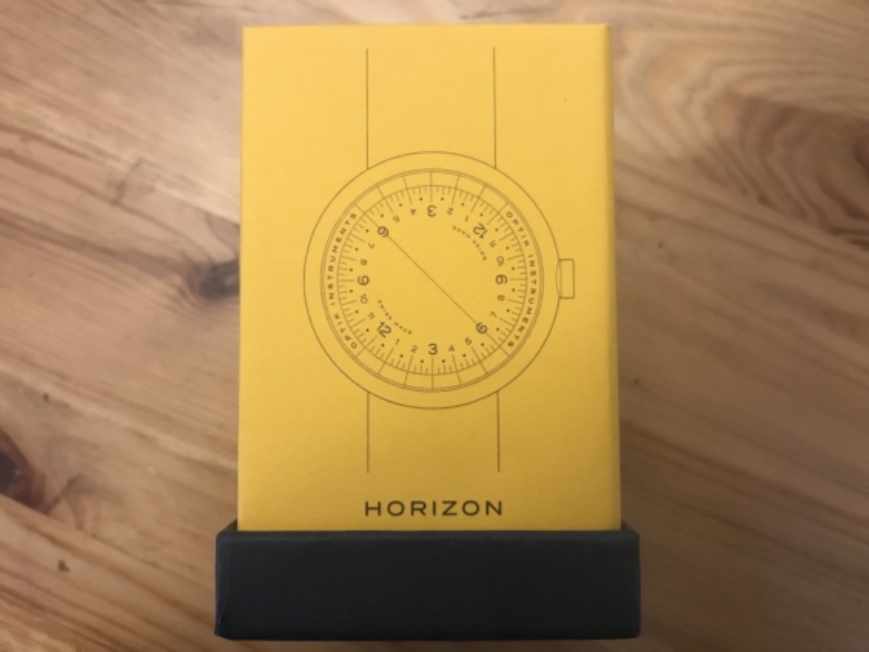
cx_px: 434
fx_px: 703
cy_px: 326
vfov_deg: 49.7
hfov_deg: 63.4
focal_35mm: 28
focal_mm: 3.99
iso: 40
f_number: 1.8
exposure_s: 1/30
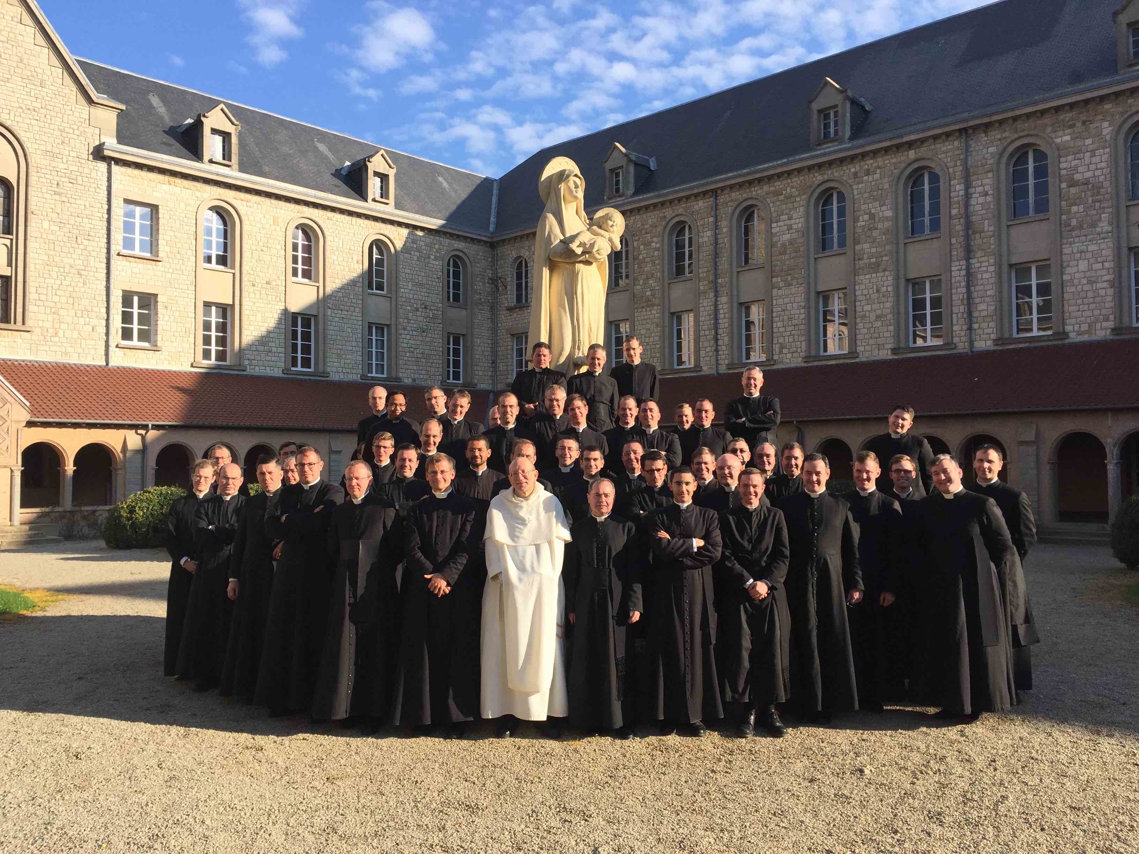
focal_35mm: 29
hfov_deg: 61.7
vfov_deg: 48.2
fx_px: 954
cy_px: 427
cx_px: 570
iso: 32
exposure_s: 1/1647
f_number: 2.2
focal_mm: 4.15
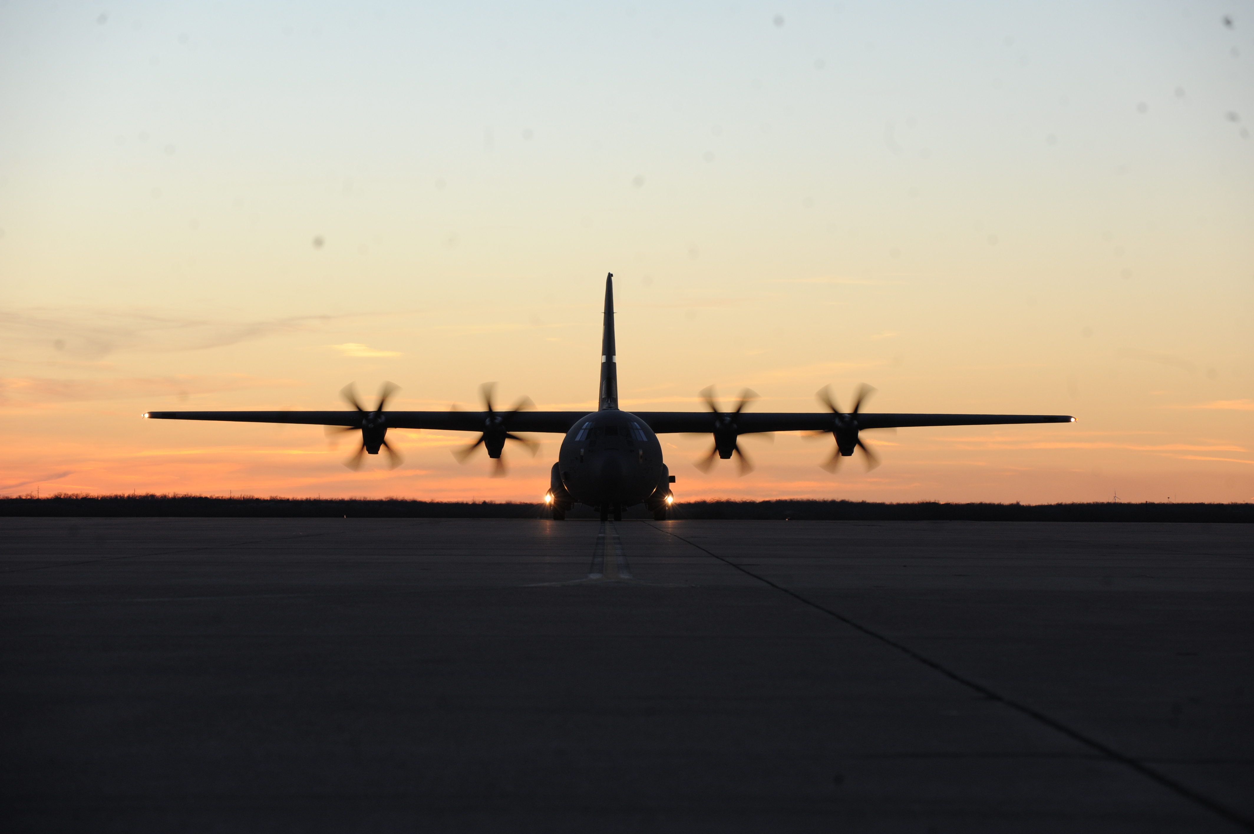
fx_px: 4525
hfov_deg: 15.8
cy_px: 417
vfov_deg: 10.5
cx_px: 627
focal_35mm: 130
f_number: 6.3
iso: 800
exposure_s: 1/200
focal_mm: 130
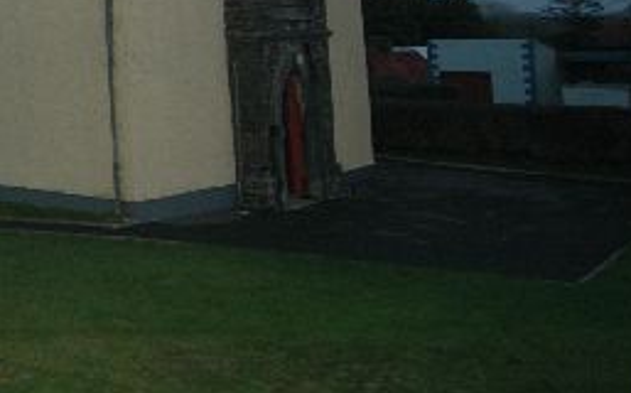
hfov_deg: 30.8
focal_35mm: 50
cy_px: -53
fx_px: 859
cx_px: -206
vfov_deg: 23.9
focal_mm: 12
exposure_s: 1/60
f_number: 5
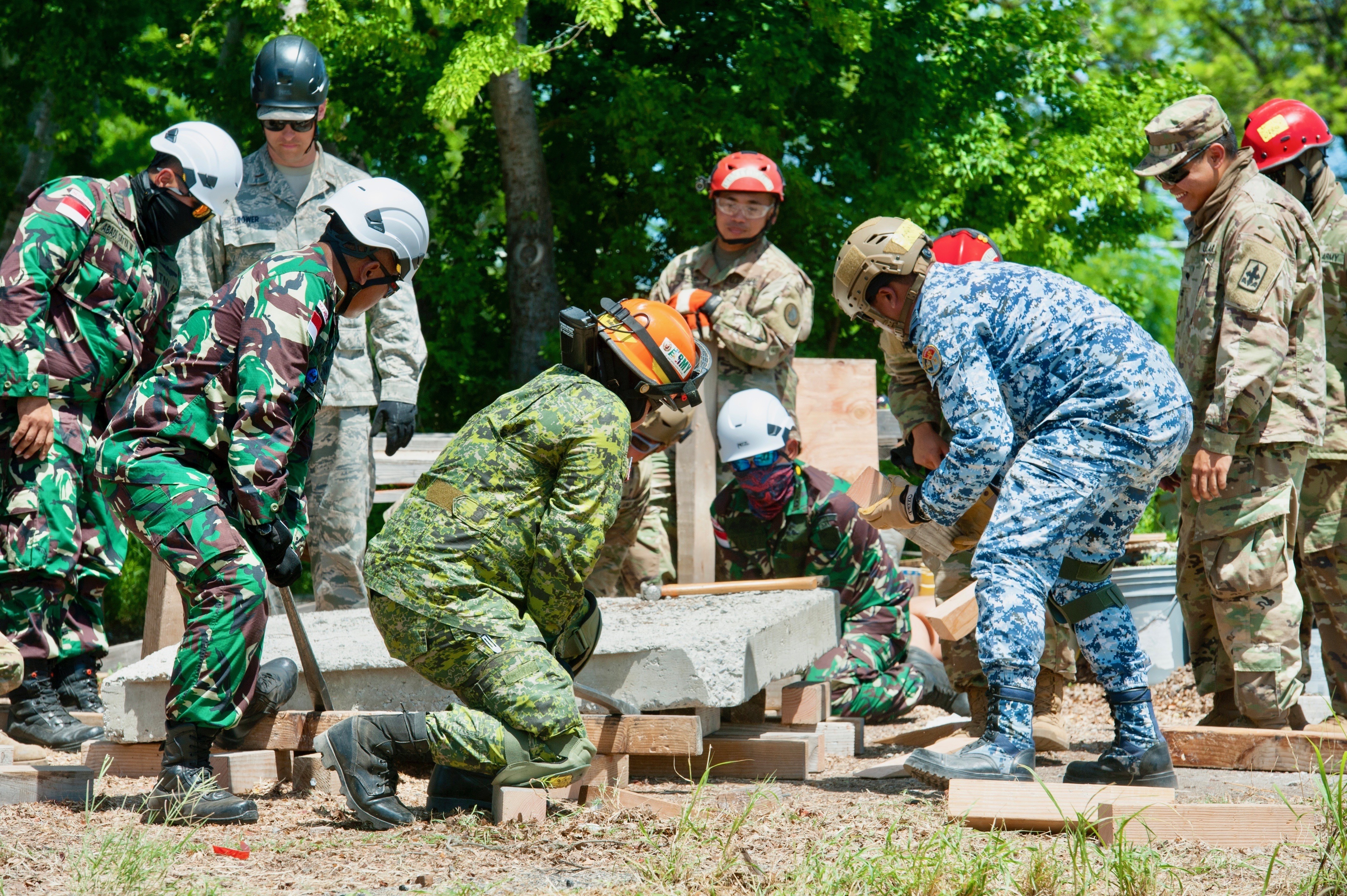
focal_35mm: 165
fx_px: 6170
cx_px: 674
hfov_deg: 12.5
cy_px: 448
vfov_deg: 8.3
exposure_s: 1/400
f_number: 10
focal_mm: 165
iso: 250
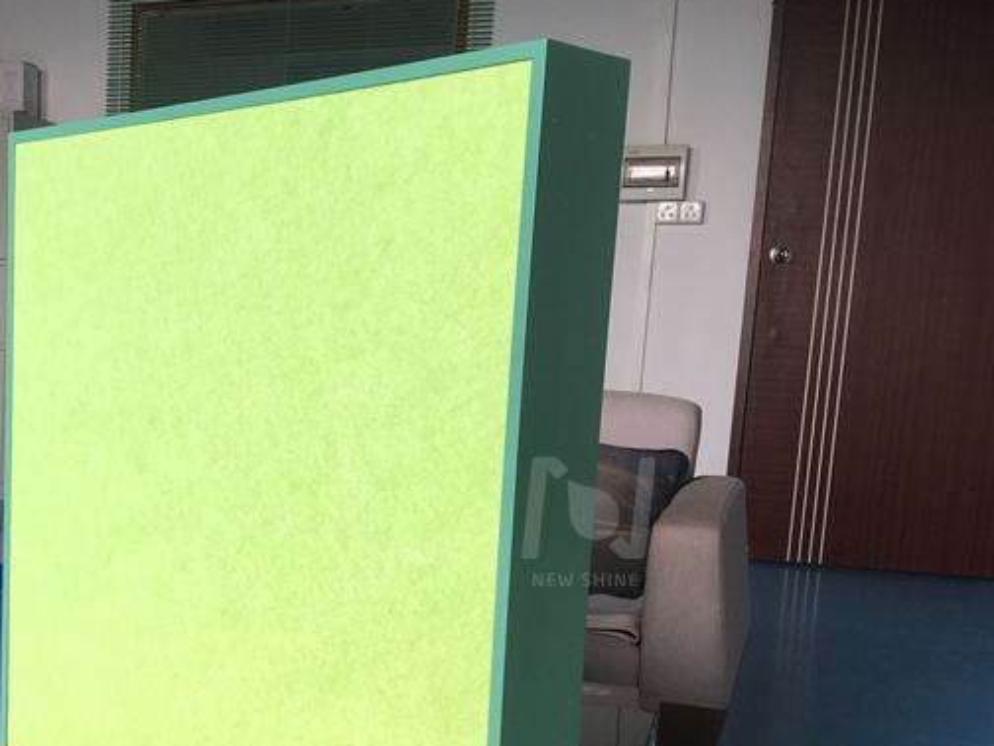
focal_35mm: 46
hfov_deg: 40.0
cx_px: 237
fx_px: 1321
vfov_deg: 31.4
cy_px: 468
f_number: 2.2
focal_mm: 4.15
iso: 25
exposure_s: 1/143
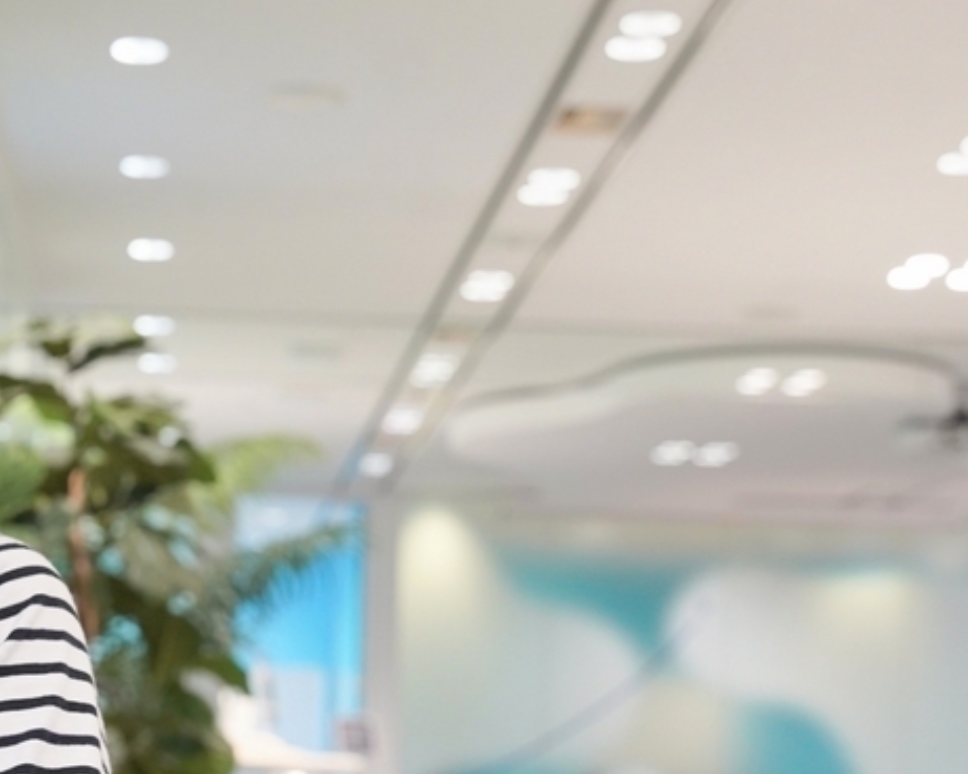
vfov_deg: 17.2
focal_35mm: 89
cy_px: 608
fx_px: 2543
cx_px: 128
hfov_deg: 21.2
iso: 1250
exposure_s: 1/160
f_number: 4
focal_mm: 36.3
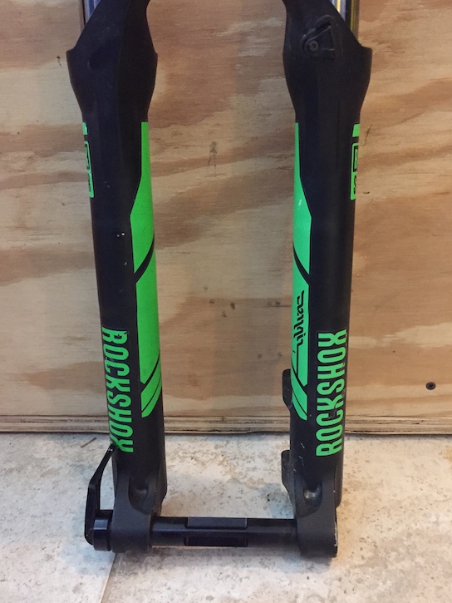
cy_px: 284
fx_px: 557
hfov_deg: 44.1
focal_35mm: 32
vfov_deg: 56.8
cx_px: 244
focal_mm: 4.15
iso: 400
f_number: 2.2
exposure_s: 1/15
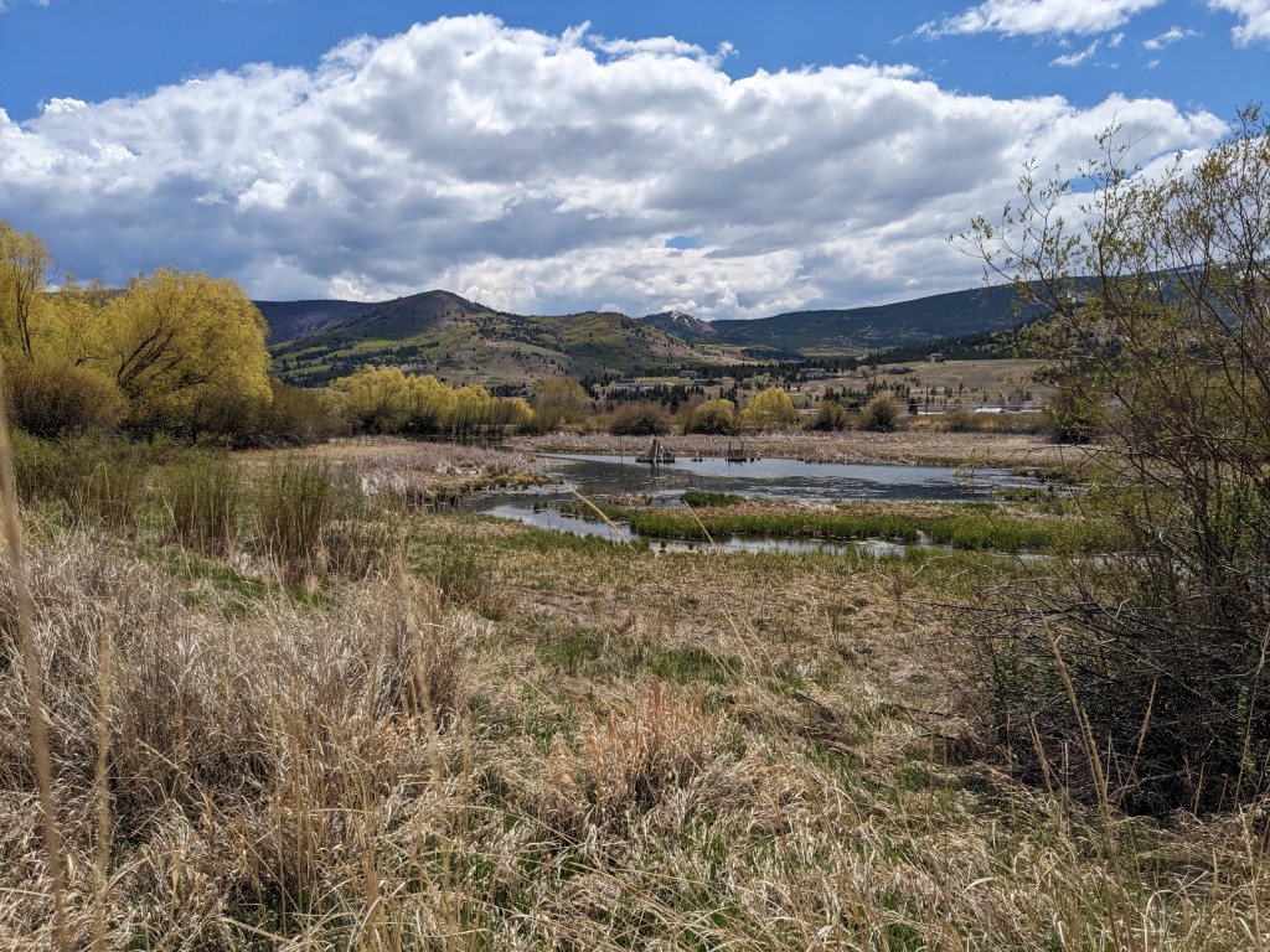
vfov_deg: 51.4
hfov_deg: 65.3
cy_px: 476
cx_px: 635
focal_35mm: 27
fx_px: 991
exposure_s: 1/7812
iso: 62
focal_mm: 4.38
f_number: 1.73
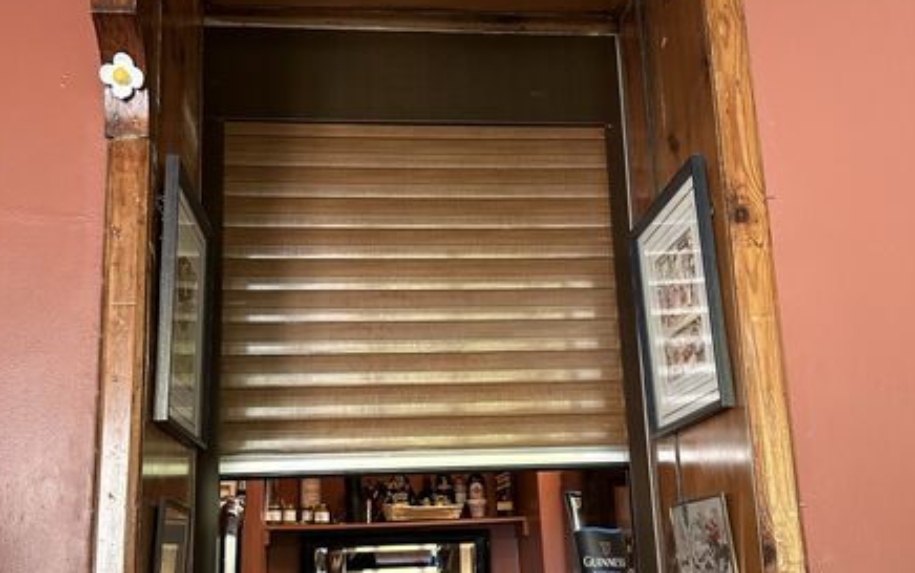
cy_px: 399
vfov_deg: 35.8
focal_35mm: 35
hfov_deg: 55.3
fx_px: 873
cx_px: 449
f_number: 1.78
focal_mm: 6.86
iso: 250
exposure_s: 1/63
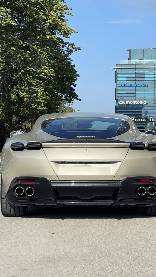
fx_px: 625
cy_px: 140
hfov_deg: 14.2
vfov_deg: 25.0
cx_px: 85
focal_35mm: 85
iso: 32
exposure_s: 1/815
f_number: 2.8
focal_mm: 9
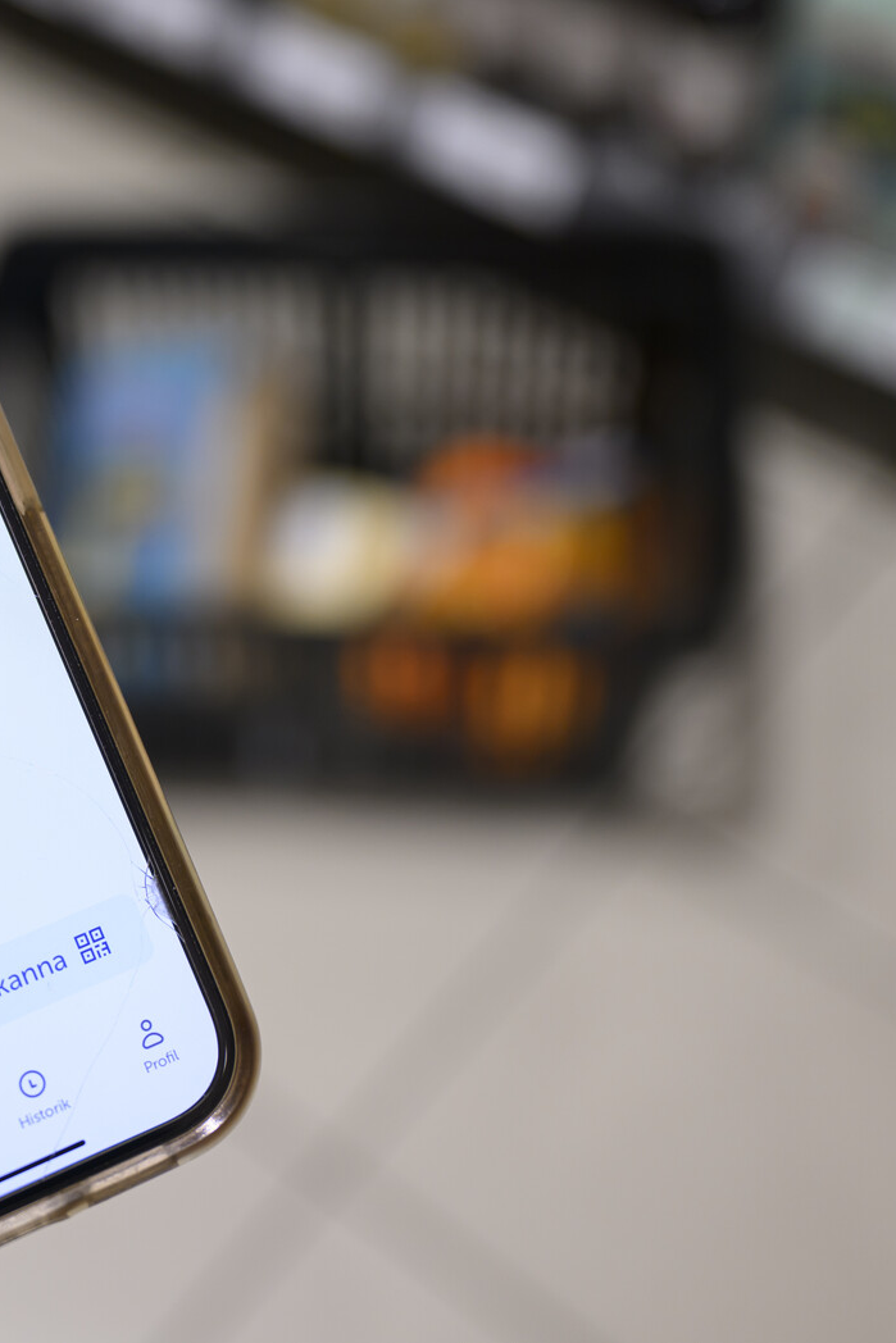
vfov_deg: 34.5
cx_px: 6
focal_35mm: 58
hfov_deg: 22.5
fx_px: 2164
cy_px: 662
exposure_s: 1/160
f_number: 2.8
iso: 400
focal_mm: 38
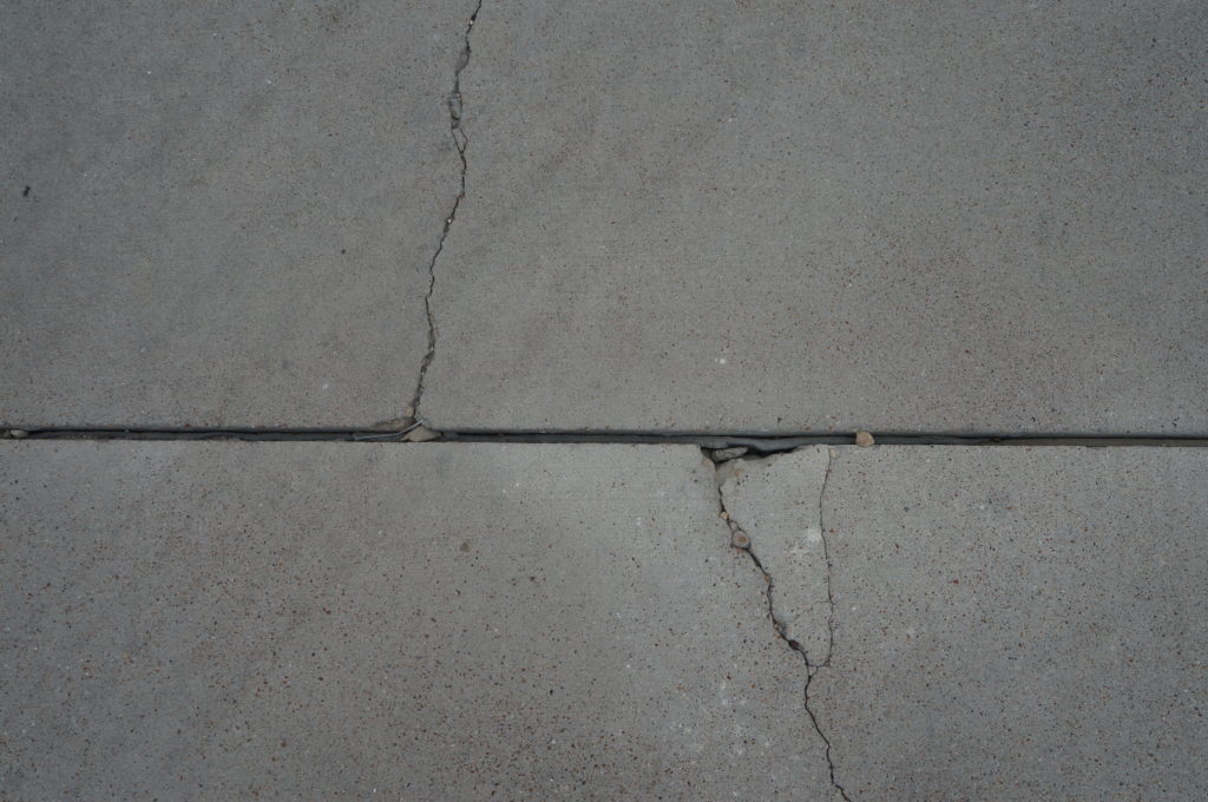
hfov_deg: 51.3
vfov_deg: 35.4
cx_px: 604
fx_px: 1257
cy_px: 401
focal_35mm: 38
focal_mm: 25
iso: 200
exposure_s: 1/250
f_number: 8
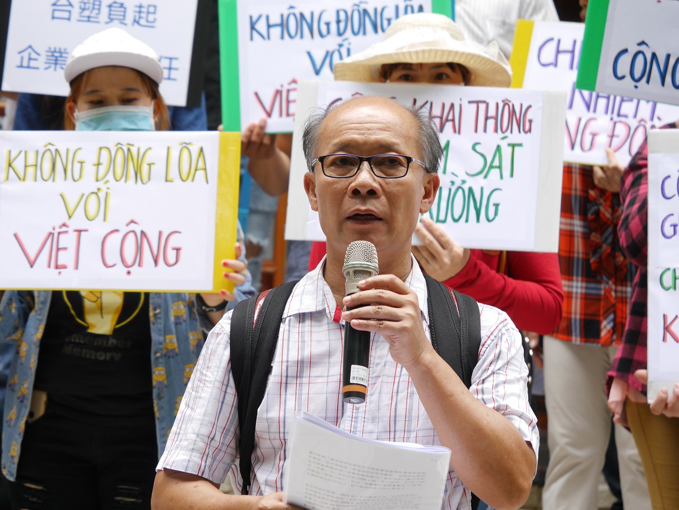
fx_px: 3217
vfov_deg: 9.1
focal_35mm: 164
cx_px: 340
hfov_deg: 12.0
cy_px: 255
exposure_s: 1/160
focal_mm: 82
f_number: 5
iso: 500
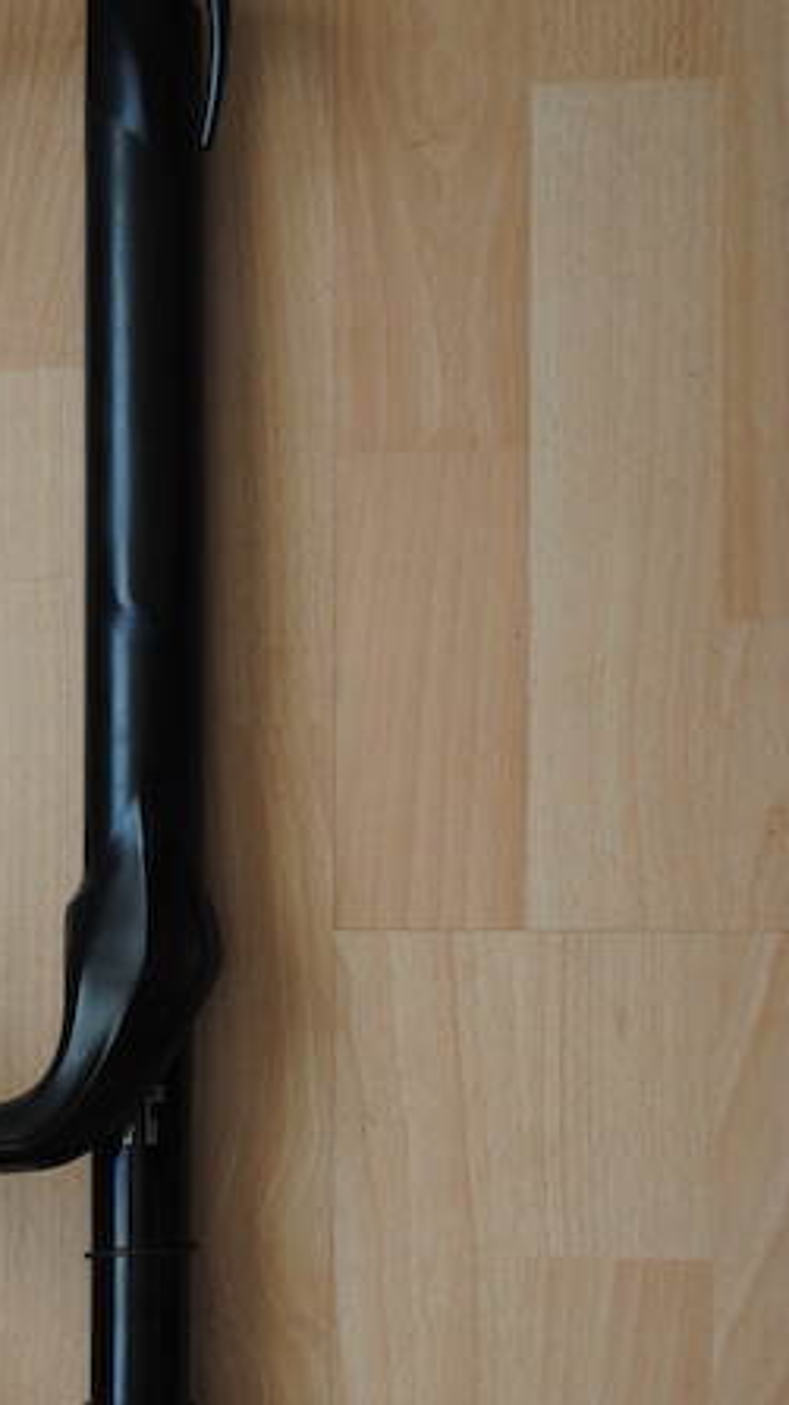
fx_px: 2309
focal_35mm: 62
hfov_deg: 18.8
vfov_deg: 33.4
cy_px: 981
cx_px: -28
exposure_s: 1/60
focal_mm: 22
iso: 200
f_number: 4
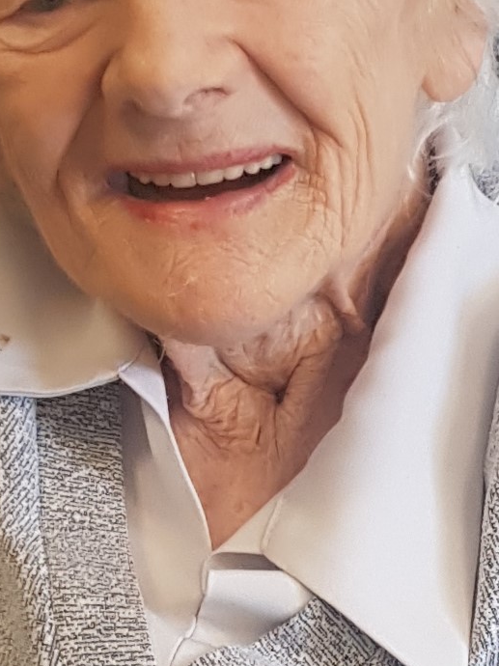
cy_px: 161
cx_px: 207
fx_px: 962
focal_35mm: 50
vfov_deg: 37.2
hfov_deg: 29.0
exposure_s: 1/50
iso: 100
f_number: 1.7
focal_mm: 4.2
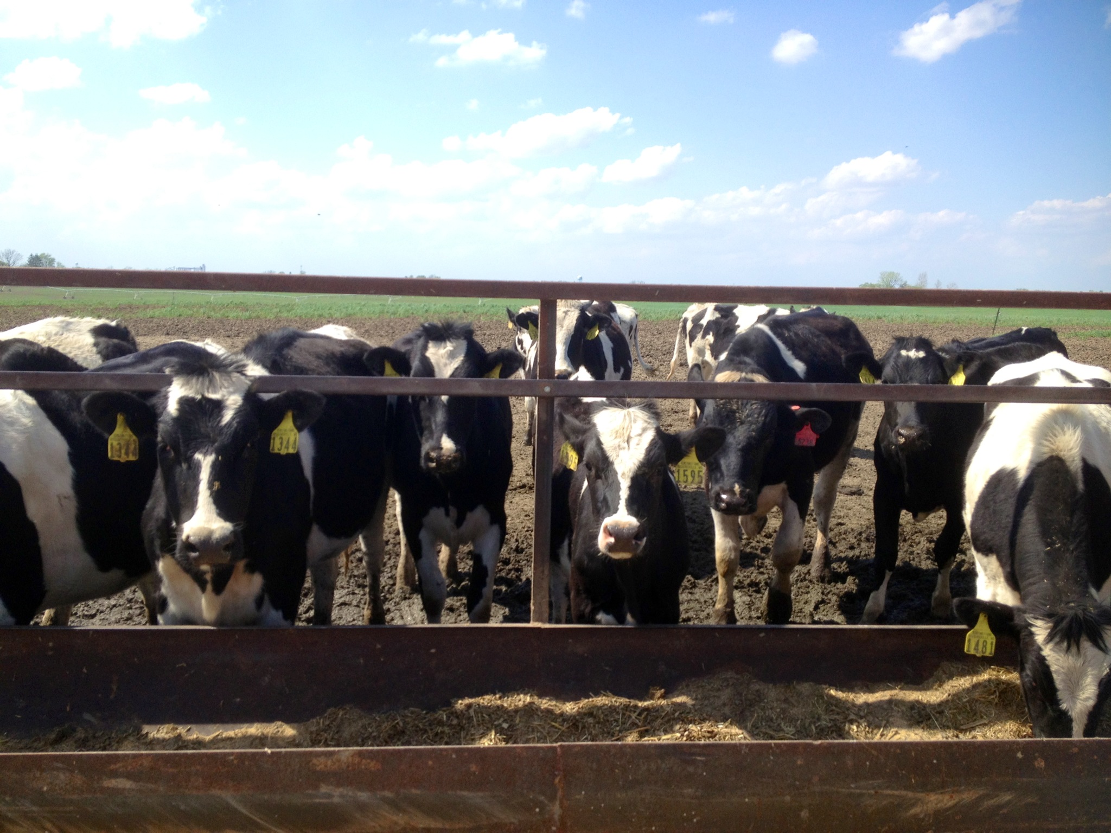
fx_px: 1123
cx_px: 556
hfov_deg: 52.6
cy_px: 416
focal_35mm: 35
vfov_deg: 40.7
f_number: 2.4
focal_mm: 4.28
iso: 50
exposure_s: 1/1126
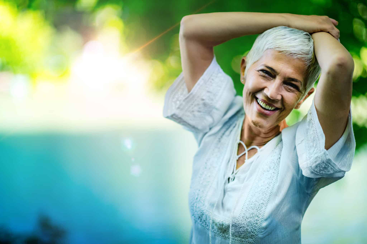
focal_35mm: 85
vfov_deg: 16.1
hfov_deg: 23.9
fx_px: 866
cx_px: 184
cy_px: 122
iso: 200
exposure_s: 1/160
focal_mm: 85
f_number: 1.6
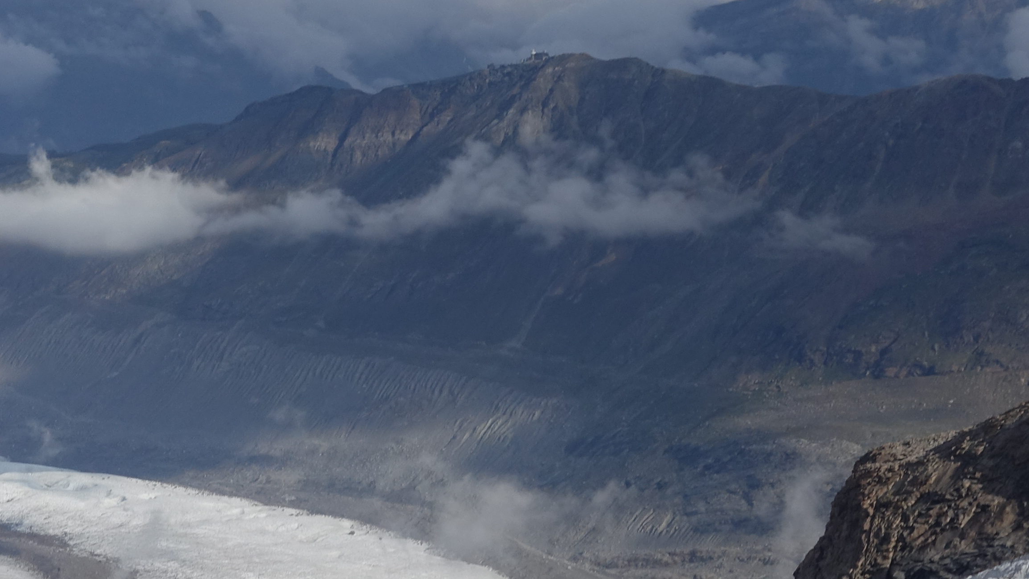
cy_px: 271
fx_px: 3602
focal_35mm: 132
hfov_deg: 15.8
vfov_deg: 9.2
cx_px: -87
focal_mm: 19.48
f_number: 5.6
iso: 125
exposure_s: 1/160
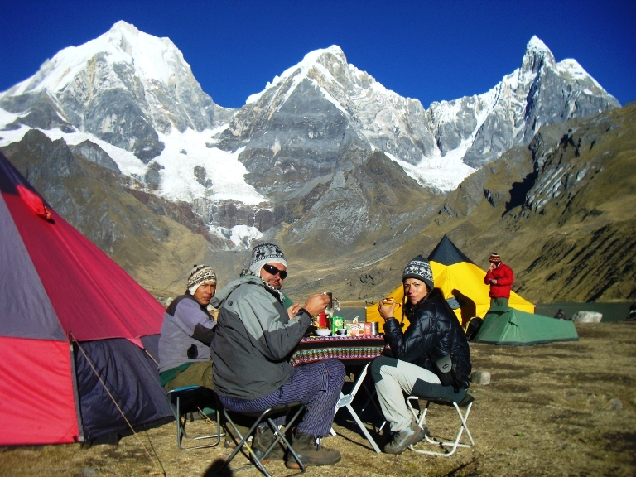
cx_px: 318
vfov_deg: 37.7
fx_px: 698
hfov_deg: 49.0
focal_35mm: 38
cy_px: 238
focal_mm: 7.9
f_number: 5.6
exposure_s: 1/500
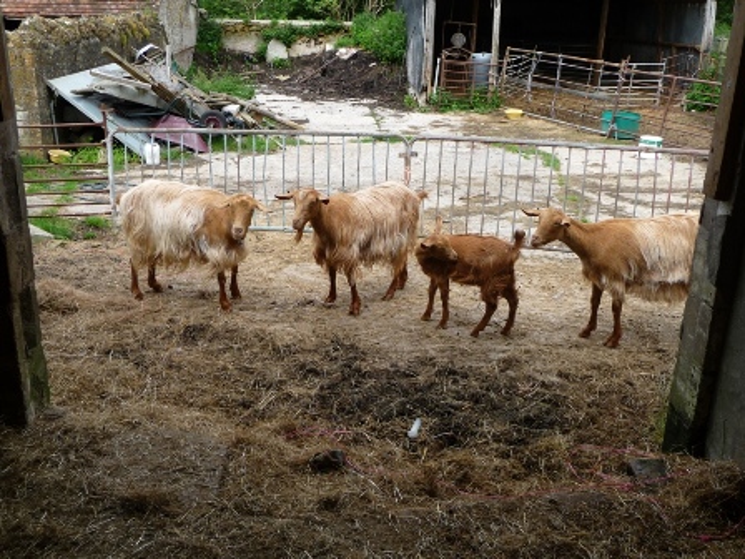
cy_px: 280
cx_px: 372
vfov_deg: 39.7
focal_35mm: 36
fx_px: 775
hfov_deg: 51.4
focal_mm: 6
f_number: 3.7
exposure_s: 1/320
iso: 100
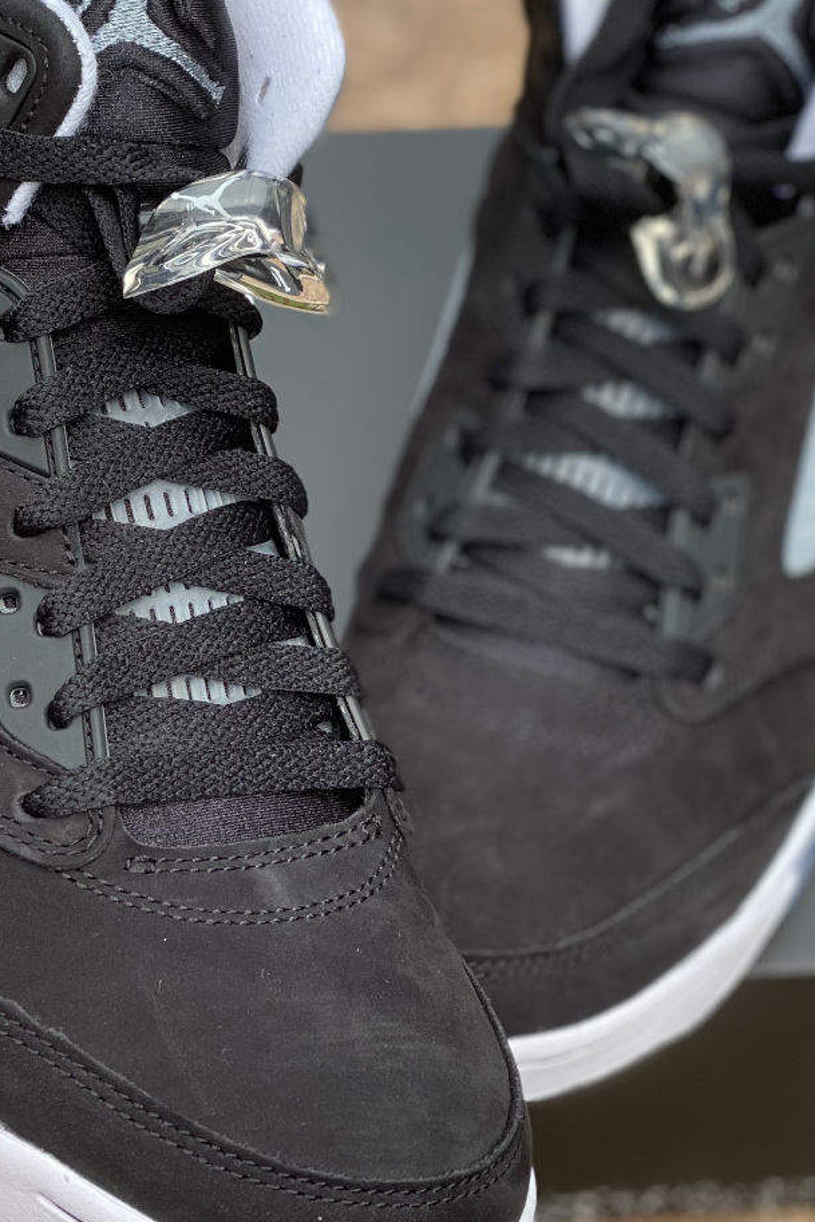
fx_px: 3055
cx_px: 214
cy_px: 561
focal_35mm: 90
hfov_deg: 15.1
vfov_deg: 22.6
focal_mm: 6
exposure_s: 1/600
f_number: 2
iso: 20
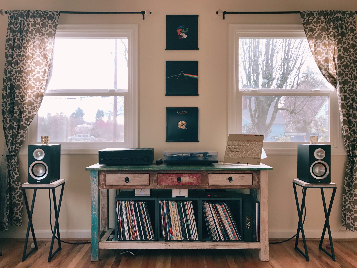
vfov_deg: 49.7
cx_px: 178
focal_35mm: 28
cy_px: 134
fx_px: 289
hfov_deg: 63.4
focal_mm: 3.99
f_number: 1.8
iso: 20
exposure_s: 1/60
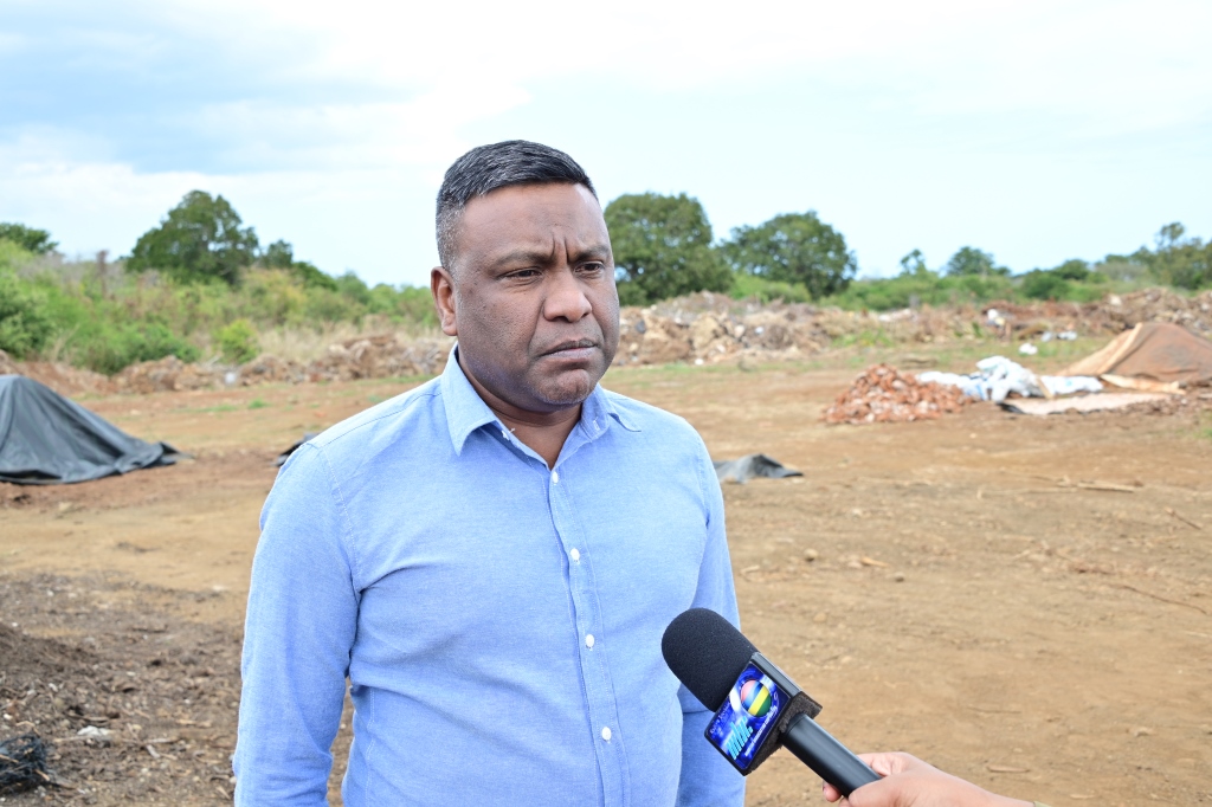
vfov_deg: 33.4
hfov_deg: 48.5
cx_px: 606
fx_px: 1346
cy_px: 404
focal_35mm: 40
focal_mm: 40
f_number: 9
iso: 250
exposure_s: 1/160
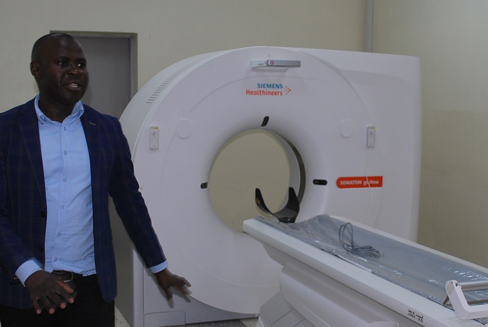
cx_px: 272
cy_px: 191
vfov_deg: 23.8
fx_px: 773
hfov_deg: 35.0
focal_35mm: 57
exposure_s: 1/60
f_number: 4
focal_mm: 22
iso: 200
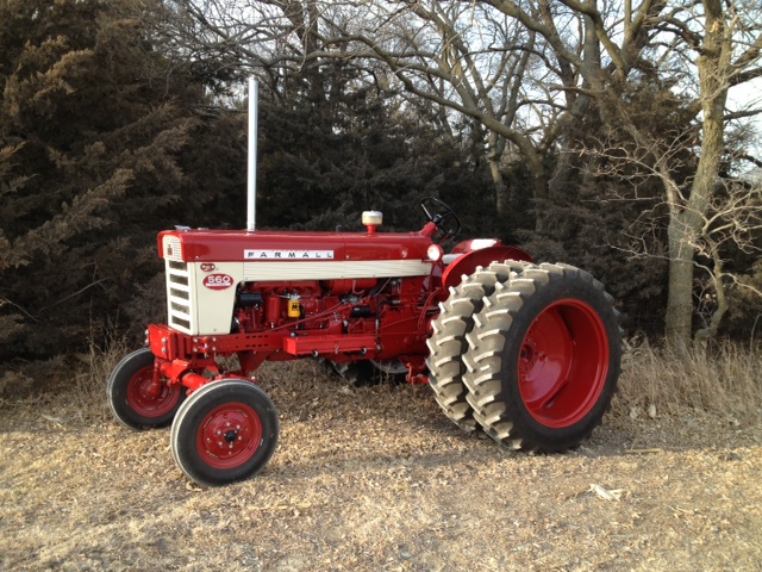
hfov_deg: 52.6
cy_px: 286
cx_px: 381
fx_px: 770
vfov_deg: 40.7
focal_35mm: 35
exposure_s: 1/283
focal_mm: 4.28
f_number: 2.4
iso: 50
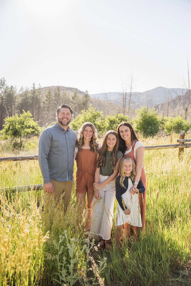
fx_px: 274
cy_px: 143
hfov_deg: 38.4
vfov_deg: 55.1
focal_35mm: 34
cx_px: 96
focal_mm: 34.5
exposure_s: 1/2500
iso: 400
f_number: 2.8
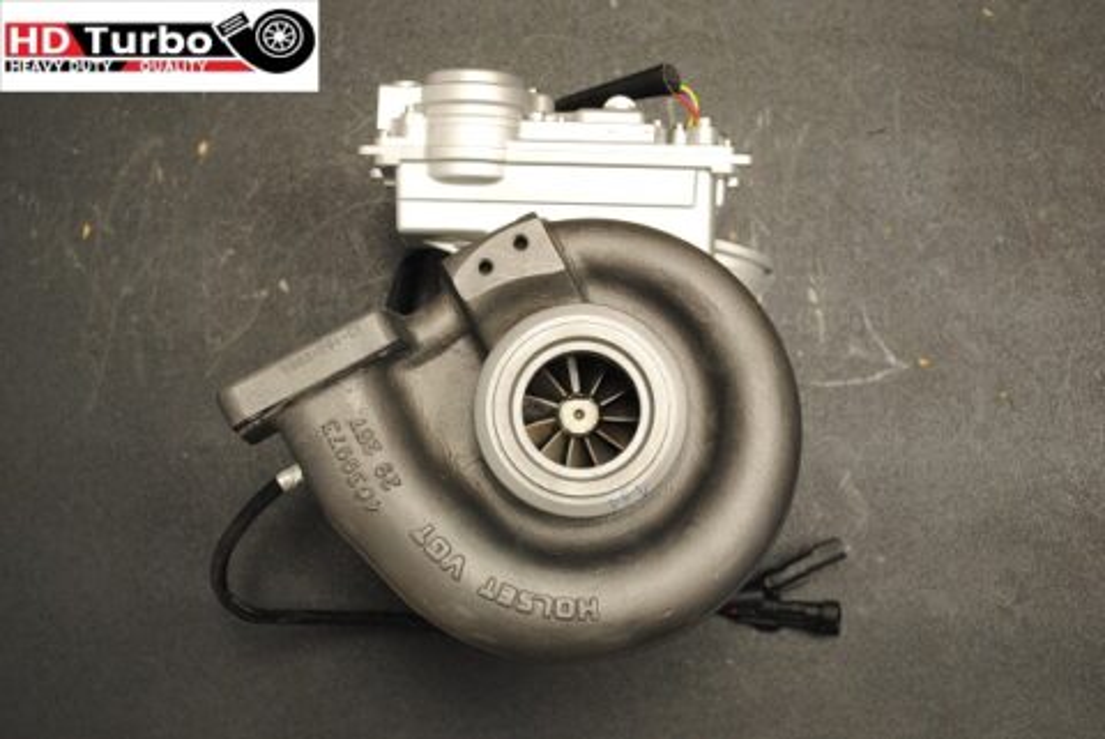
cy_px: 370
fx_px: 1843
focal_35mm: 60
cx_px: 552
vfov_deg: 22.7
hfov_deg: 33.4
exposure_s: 1/13
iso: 400
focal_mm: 40
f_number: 5.3
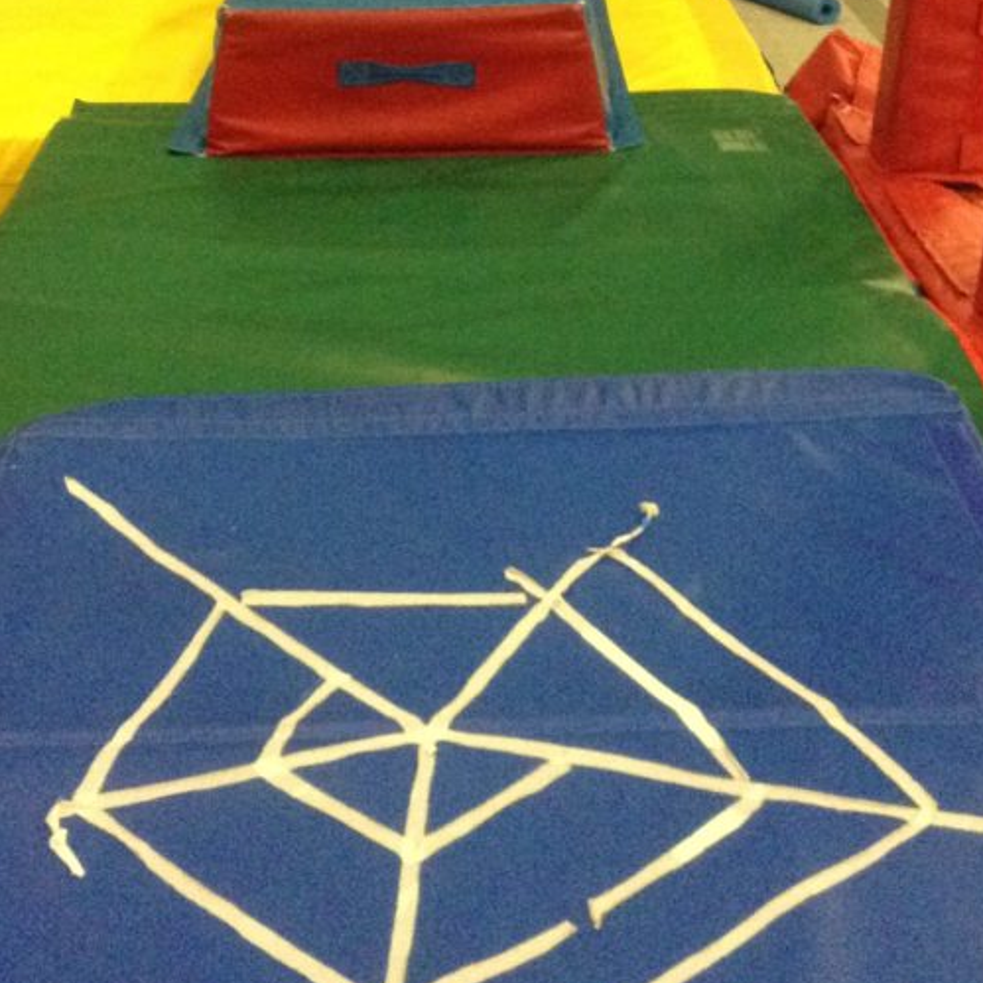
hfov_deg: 28.6
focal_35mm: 60
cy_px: 165
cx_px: 471
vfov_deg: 27.9
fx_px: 1928
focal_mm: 3.3
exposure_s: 1/15
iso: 400
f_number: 2.4
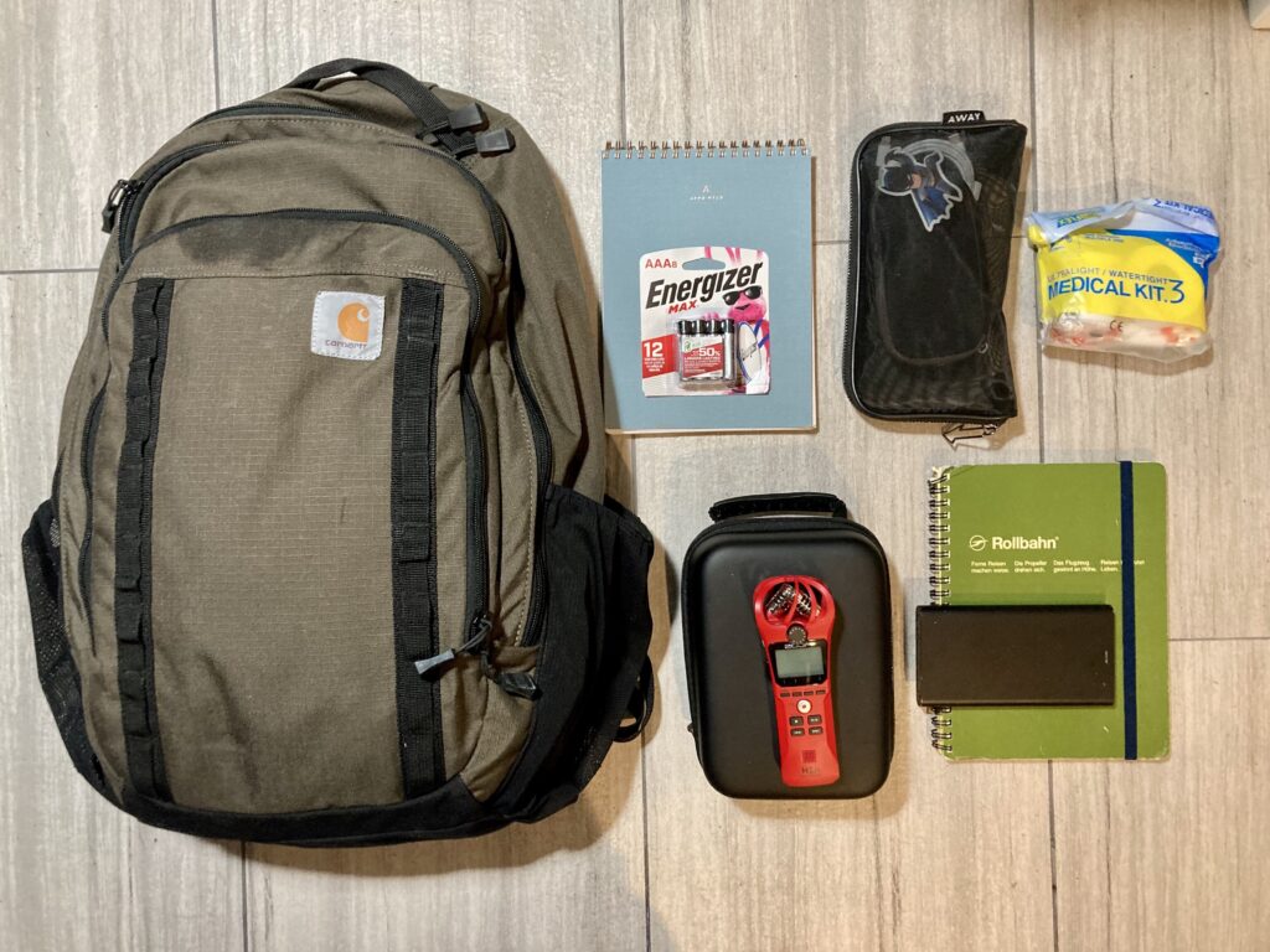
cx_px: 635
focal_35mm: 28
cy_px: 476
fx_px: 1027
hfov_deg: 63.4
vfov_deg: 49.7
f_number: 1.8
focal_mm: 3.99
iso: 250
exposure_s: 1/40
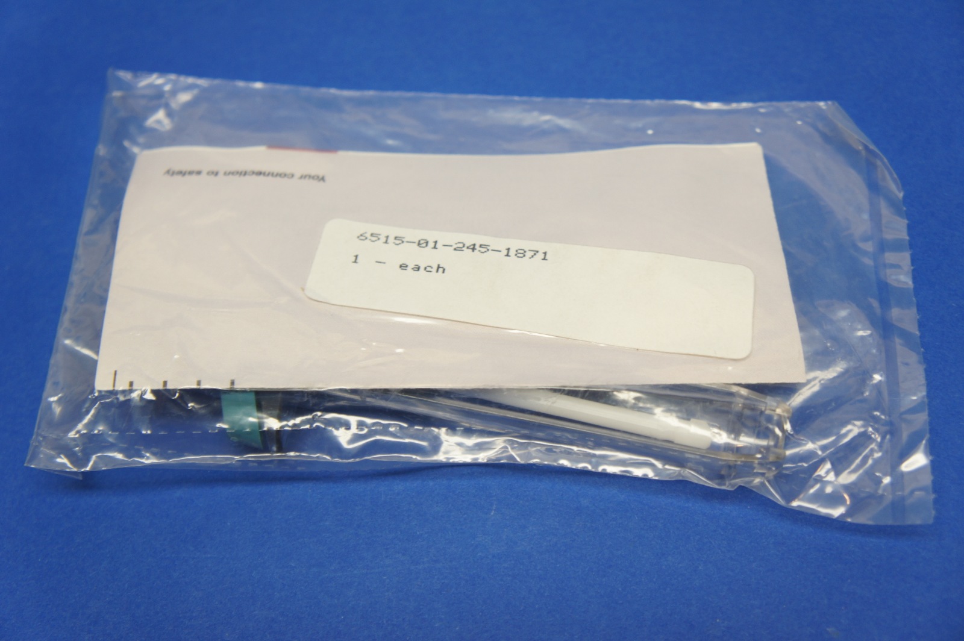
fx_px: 1324
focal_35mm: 50
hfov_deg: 40.0
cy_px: 320
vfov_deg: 27.2
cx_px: 482
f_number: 4.5
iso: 200
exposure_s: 1/30
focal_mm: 33
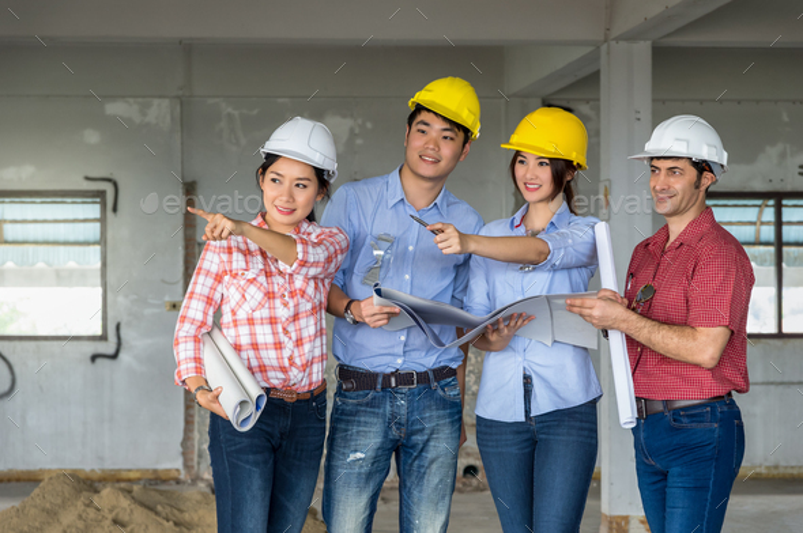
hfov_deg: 19.5
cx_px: 402
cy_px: 266
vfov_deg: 13.0
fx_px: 2339
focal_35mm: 105
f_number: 5
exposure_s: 1/100
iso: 640
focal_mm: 70
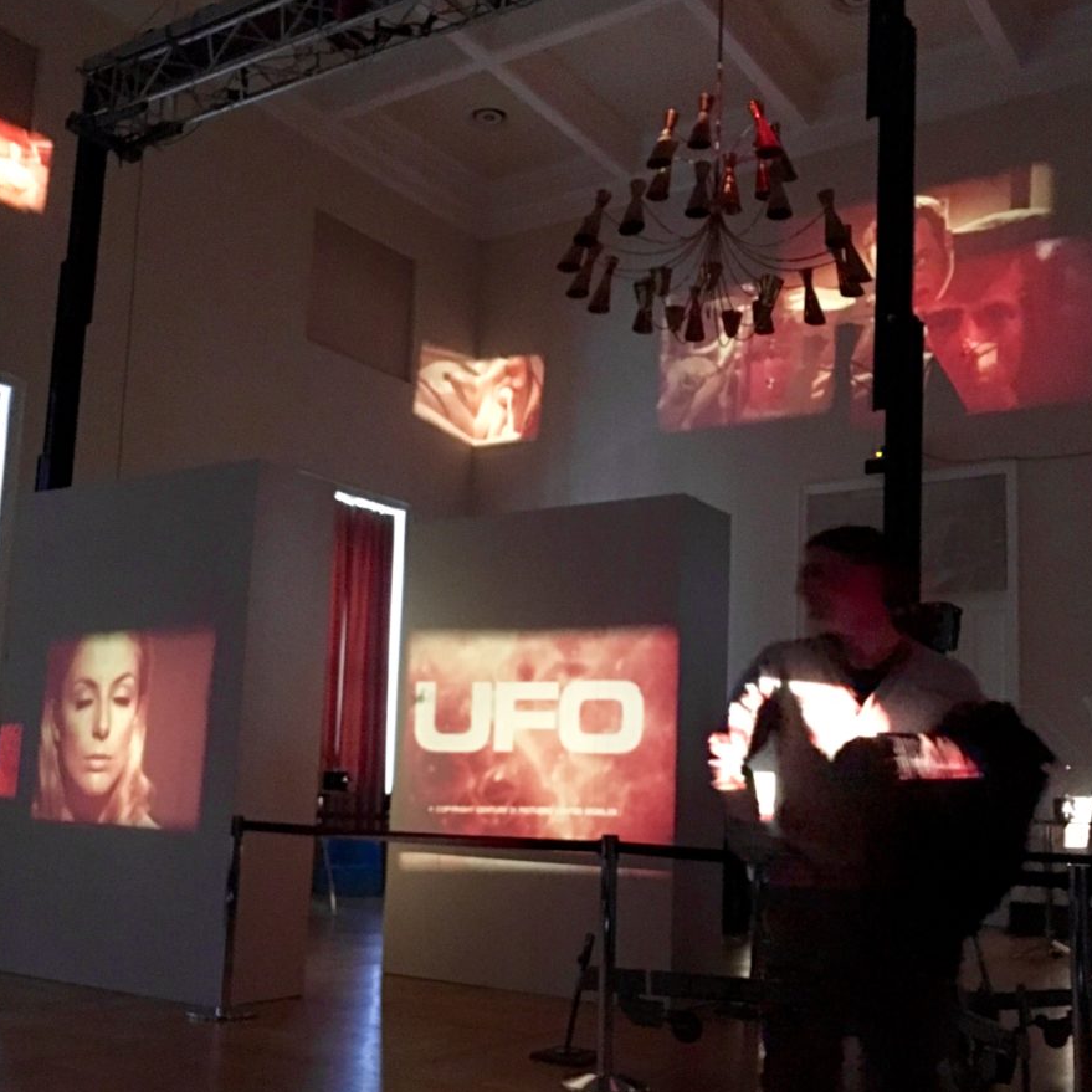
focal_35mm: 35
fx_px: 1249
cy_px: 651
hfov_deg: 47.2
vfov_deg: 47.0
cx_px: 554
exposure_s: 1/4
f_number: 2.2
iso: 400
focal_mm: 4.15
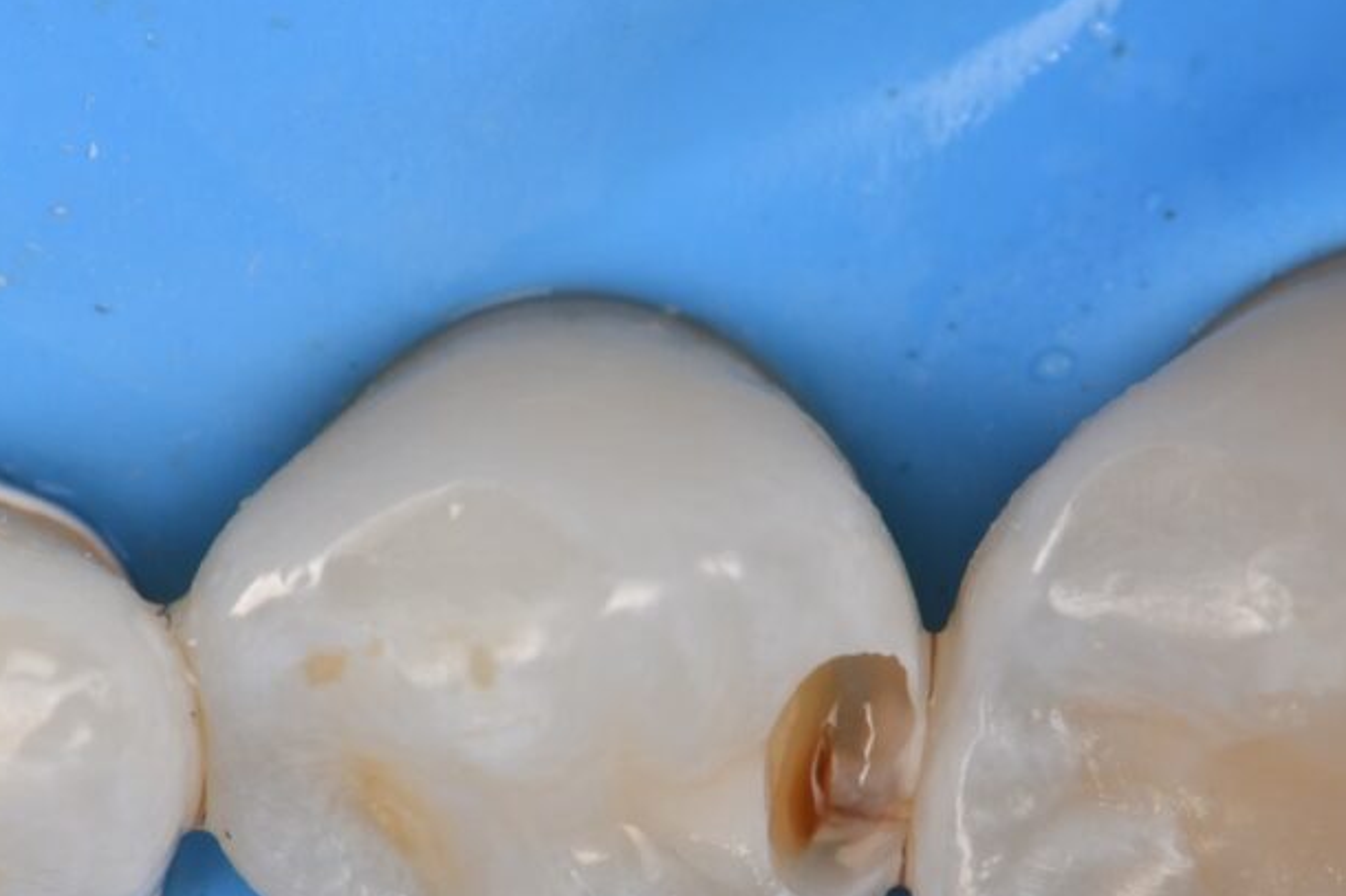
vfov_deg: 5.2
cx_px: 694
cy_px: 702
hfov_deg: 7.8
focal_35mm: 263
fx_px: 9830
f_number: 32
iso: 200
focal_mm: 105
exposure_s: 1/160
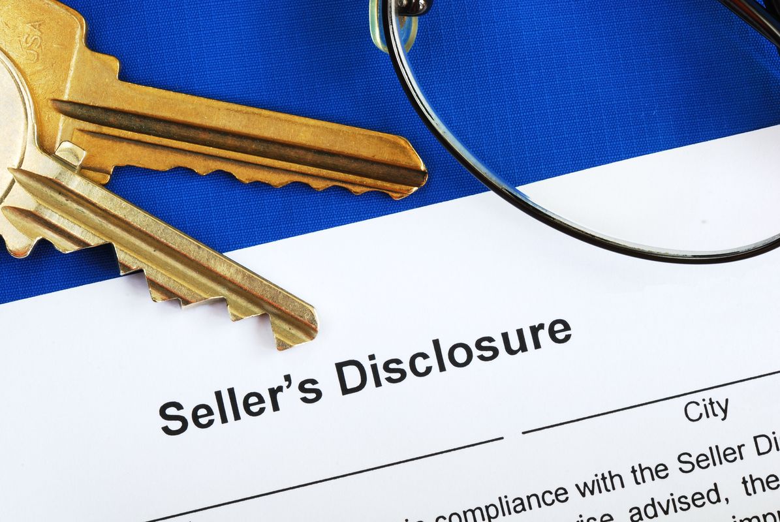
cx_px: 390
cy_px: 261
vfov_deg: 10.2
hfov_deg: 15.2
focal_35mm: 135
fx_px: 2929
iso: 100
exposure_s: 1/1.25
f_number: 32
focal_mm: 90
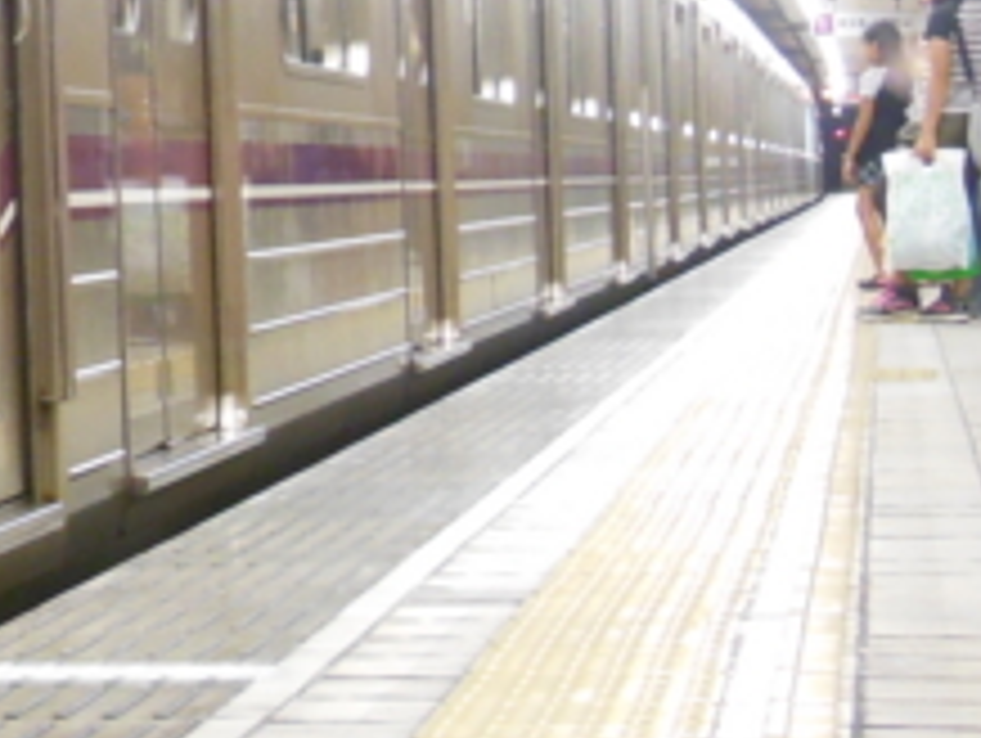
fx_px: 4057
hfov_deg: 13.2
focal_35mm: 143
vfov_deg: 10.4
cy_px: 140
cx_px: -400
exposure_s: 1/8
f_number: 4.1
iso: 400
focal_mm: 6.9
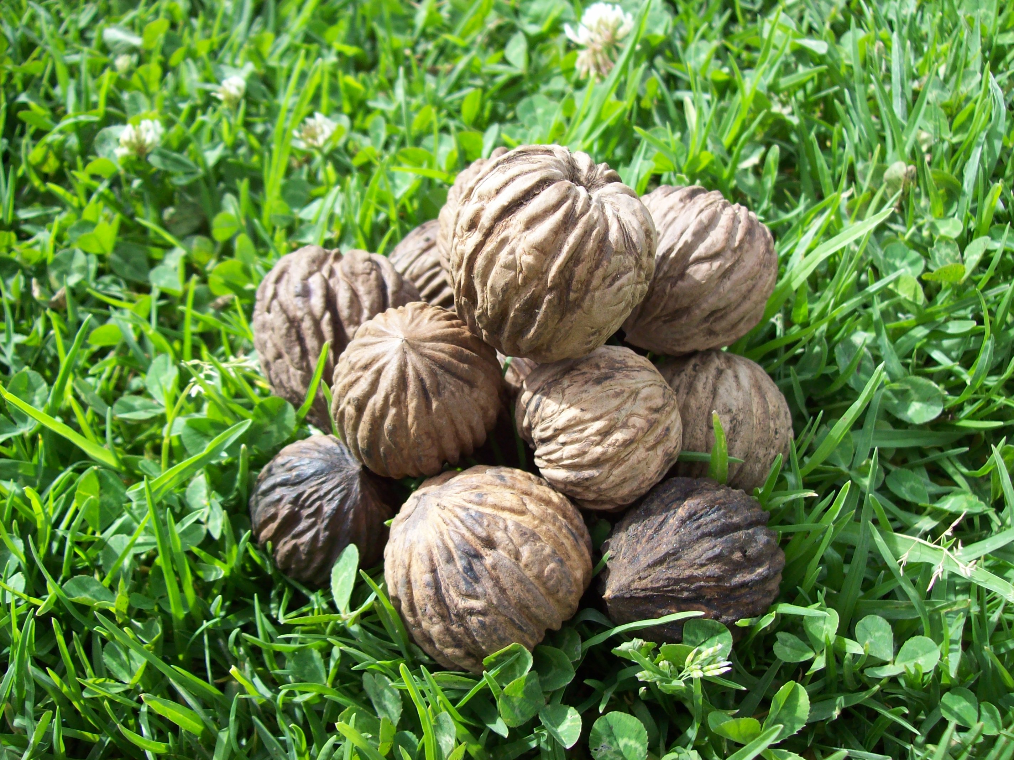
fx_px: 1054
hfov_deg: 51.4
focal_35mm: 36
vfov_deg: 39.6
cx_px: 507
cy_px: 380
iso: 80
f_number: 2.7
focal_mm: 6
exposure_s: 1/396
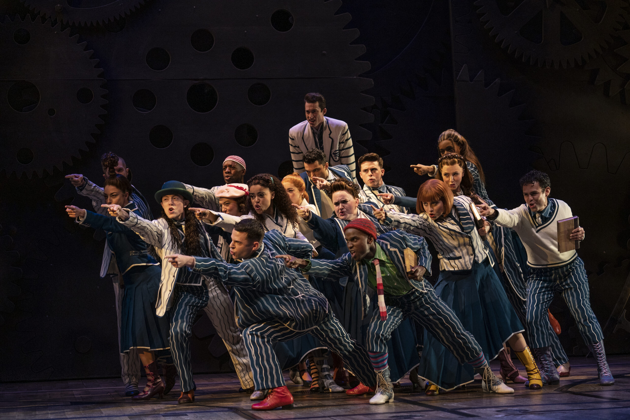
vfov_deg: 17.1
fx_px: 1400
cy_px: 210
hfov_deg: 25.4
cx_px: 315
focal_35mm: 80
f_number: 4.5
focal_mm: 80
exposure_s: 1/320
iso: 1250
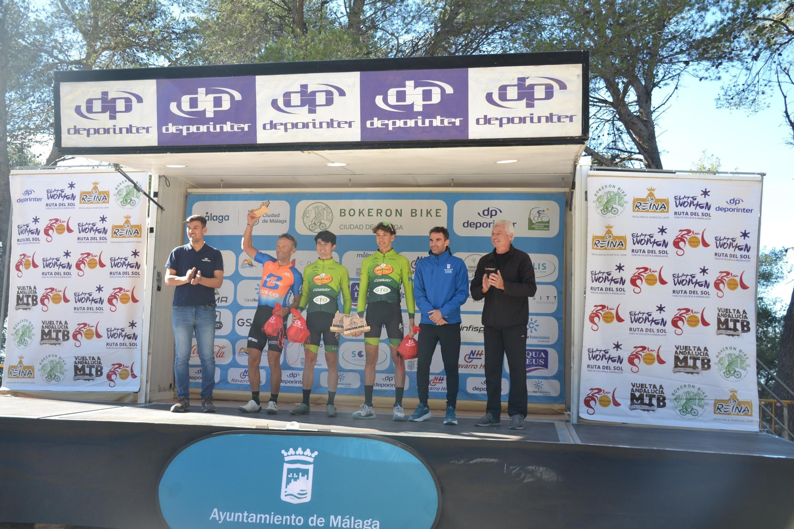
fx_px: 794
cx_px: 397
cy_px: 264
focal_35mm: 36
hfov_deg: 53.1
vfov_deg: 36.9
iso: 100
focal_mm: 24
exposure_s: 1/125
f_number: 5.6
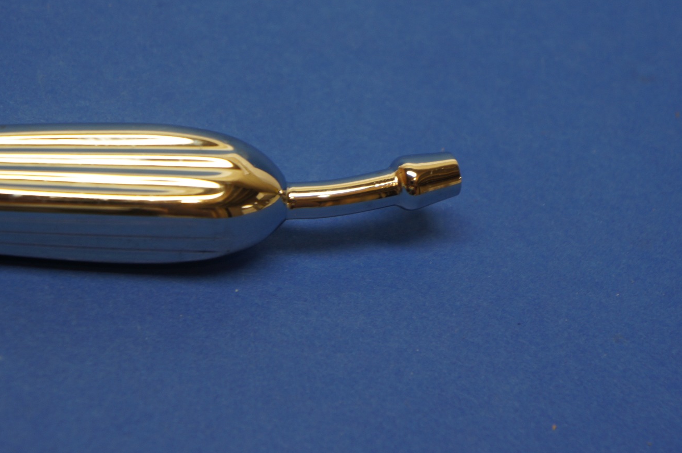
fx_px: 1904
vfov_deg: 13.6
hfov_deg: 20.3
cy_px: 199
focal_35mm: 101
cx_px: 355
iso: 200
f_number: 5.6
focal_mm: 55
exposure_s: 1/25
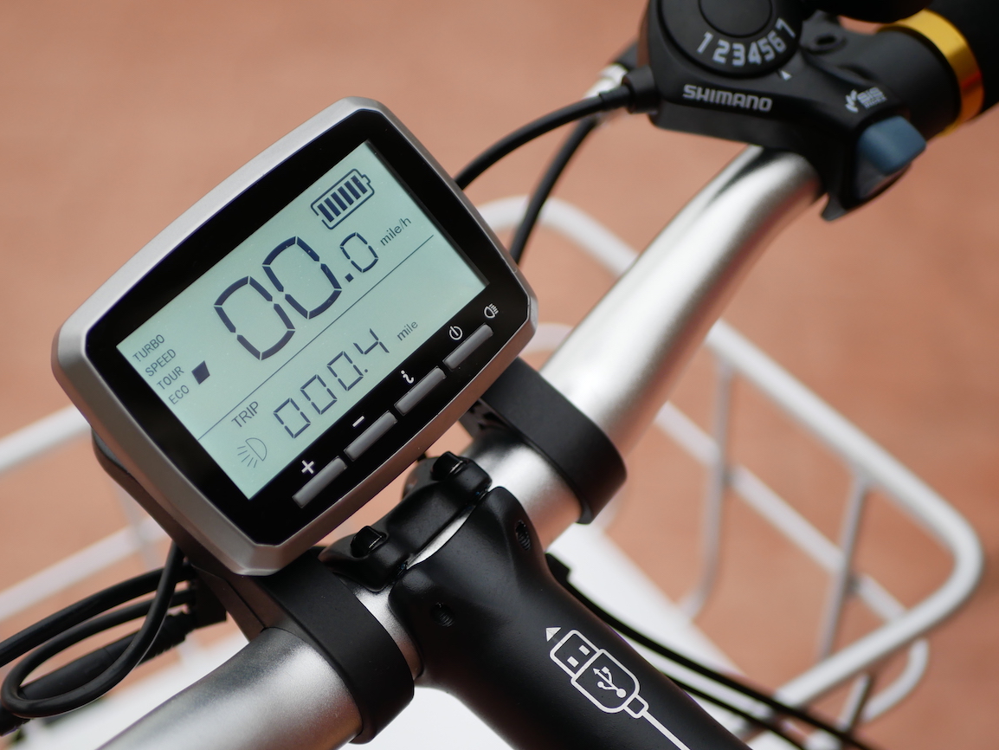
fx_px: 1876
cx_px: 409
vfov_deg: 22.6
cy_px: 450
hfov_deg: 29.8
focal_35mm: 65
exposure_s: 1/200
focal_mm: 25
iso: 200
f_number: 1.7
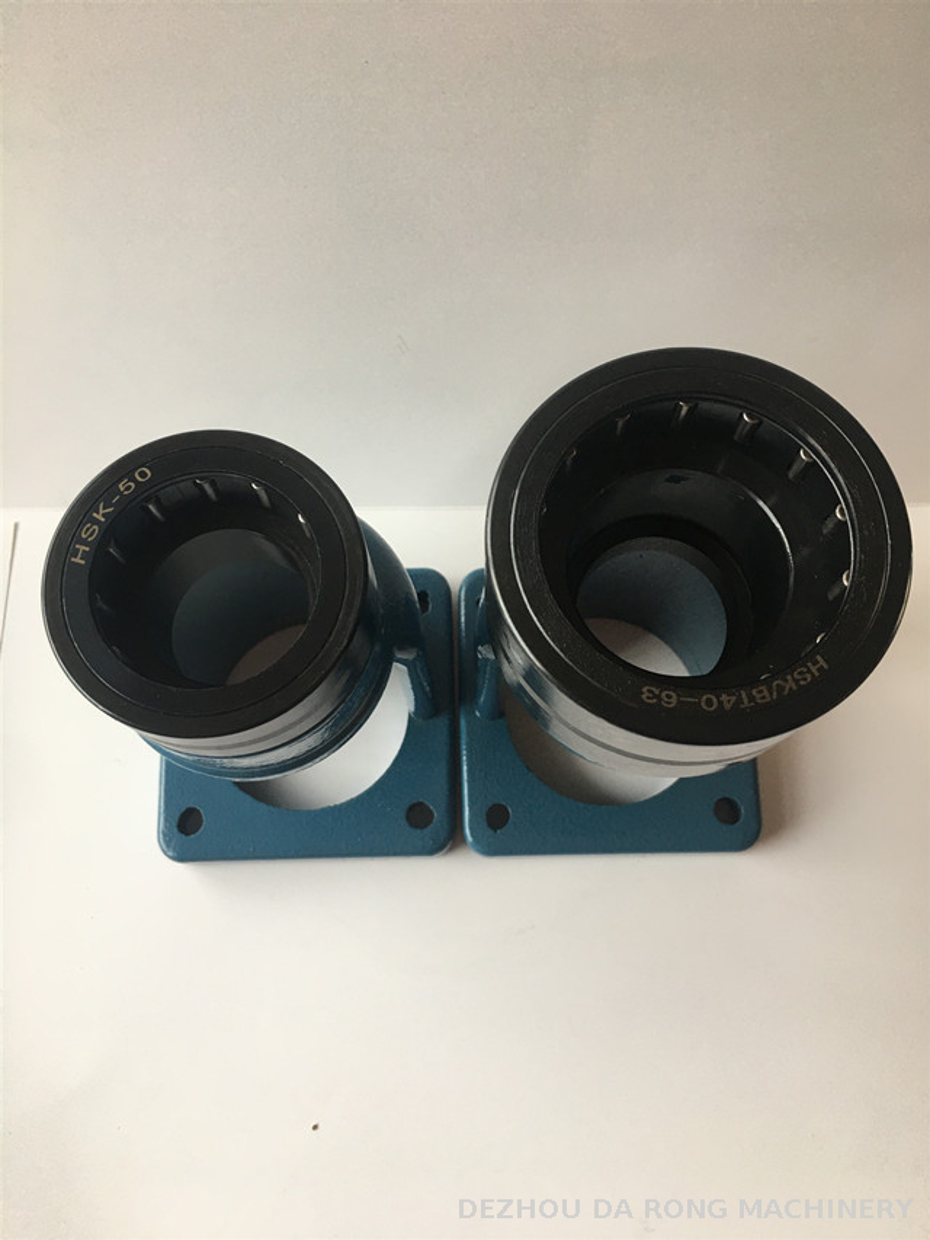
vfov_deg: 61.7
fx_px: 1039
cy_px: 620
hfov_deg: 48.2
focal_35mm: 29
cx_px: 465
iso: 32
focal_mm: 4.15
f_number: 2.2
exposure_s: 1/33
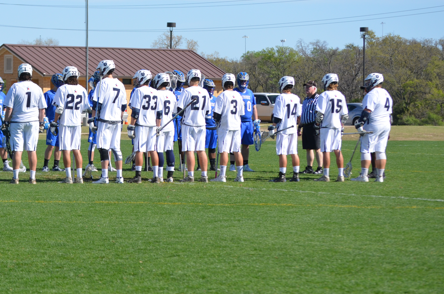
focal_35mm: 194
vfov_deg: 7.0
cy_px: 87
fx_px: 2388
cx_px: 133
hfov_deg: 10.6
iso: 400
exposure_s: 1/1600
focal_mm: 90
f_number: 6.3
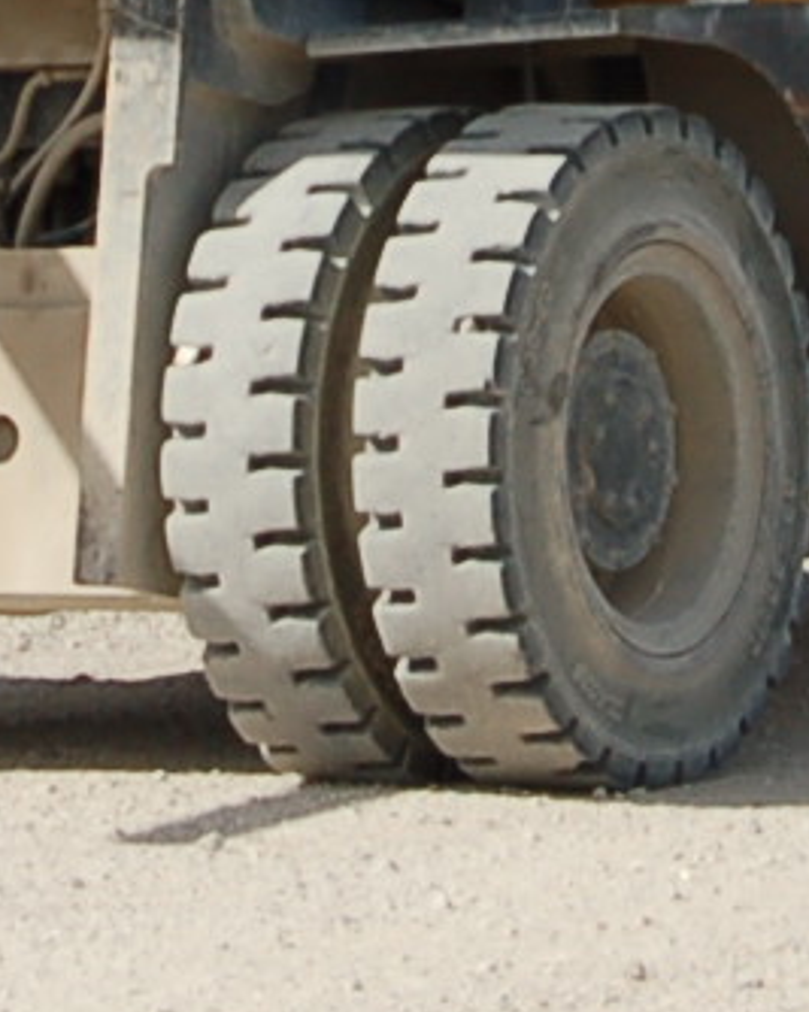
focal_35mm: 361
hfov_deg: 4.3
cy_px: -536
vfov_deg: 5.3
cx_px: 282
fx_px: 10809
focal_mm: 38
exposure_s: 1/400
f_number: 10
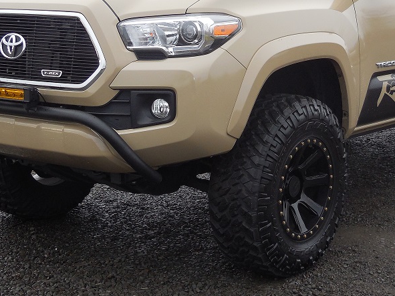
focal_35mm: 78
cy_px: 85
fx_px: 890
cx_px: 242
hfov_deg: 25.0
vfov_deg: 18.8
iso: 125
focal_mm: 7.1
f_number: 3.6
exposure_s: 1/100
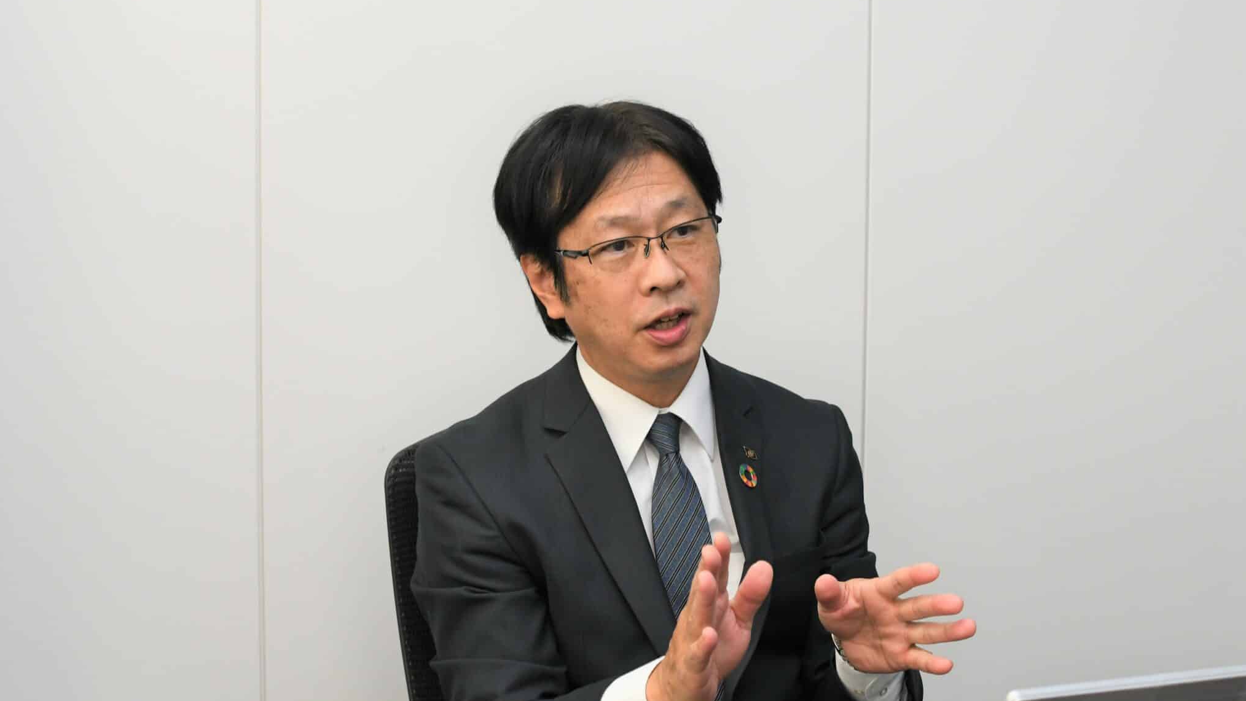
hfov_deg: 37.8
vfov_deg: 21.8
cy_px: 381
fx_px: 1817
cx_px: 623
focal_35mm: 55
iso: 1600
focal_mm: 35
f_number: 5.6
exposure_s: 1/125
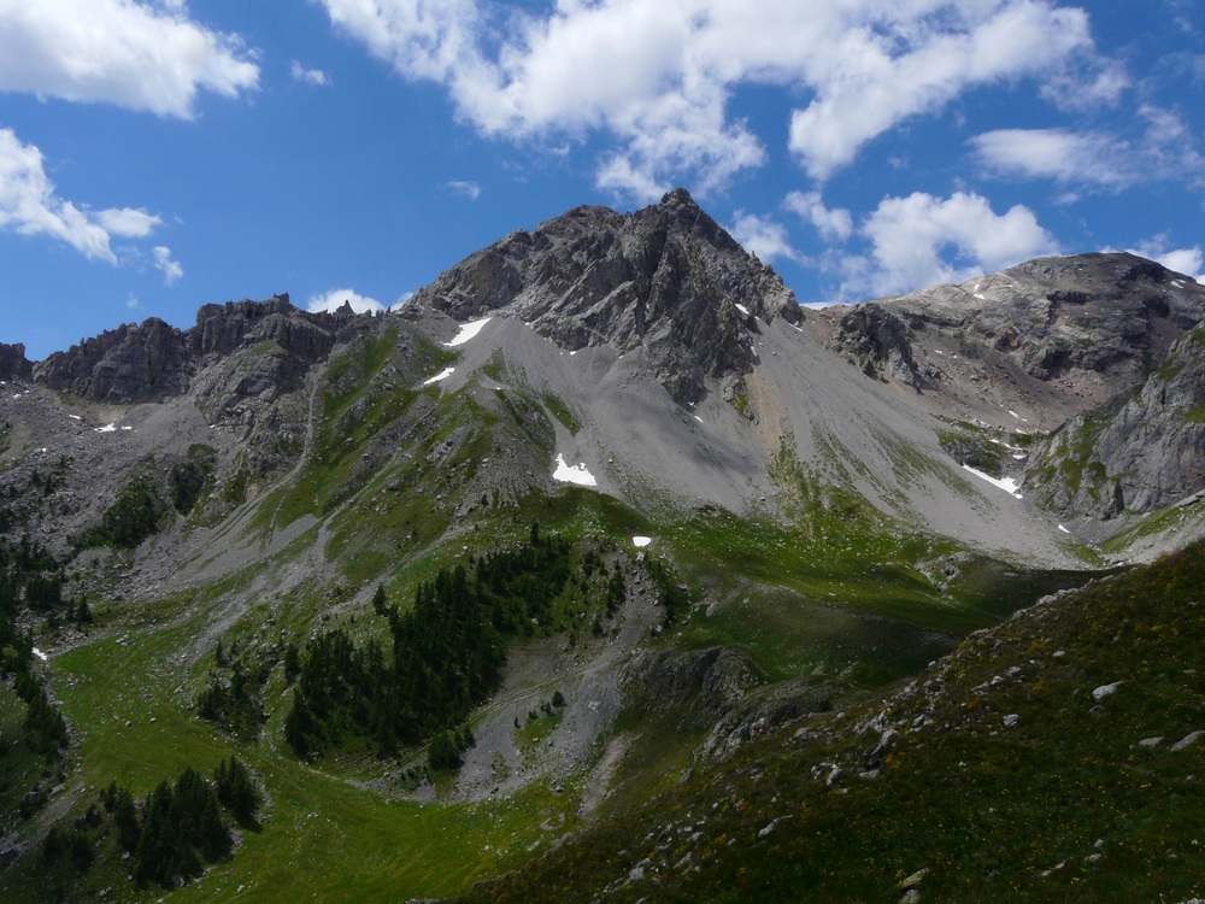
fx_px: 975
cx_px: 602
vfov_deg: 49.7
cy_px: 452
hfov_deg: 63.4
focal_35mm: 28
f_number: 8
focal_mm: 4.6
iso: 100
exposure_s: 1/400
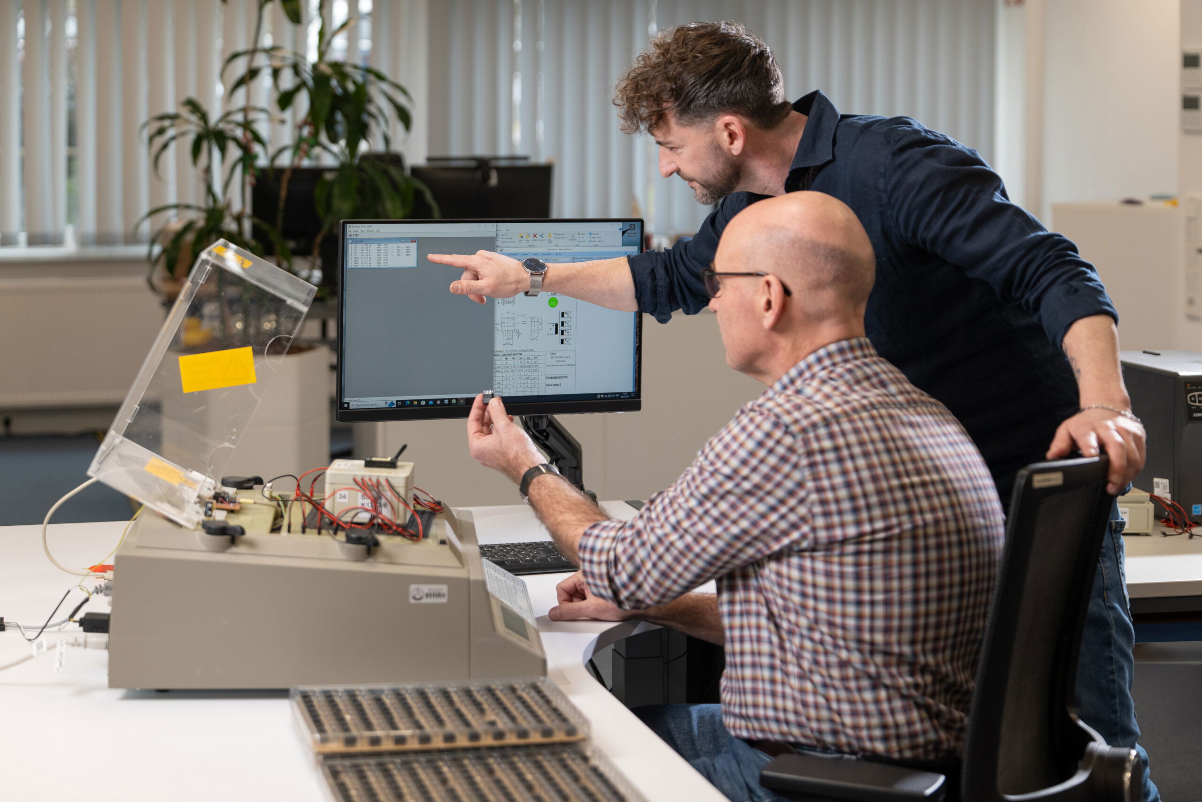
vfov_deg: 23.0
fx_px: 1970
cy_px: 401
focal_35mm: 59
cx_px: 601
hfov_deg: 33.9
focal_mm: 59
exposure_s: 1/200
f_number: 2.8
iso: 400
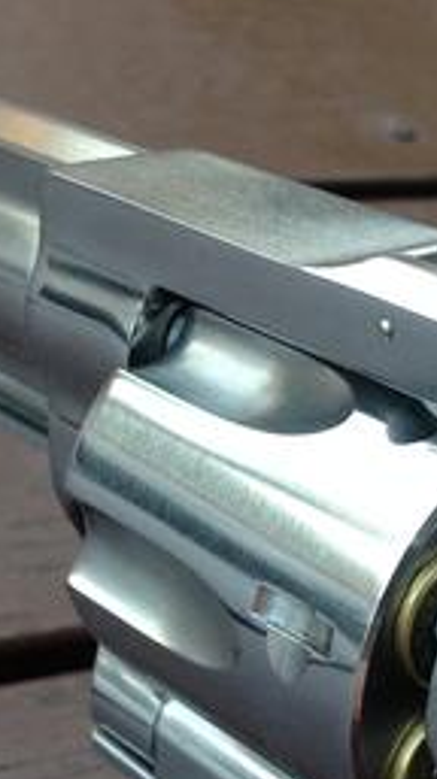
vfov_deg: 22.4
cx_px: 364
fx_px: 1963
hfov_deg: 12.6
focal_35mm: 95
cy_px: 527
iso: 100
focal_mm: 4.28
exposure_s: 1/120
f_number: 2.4
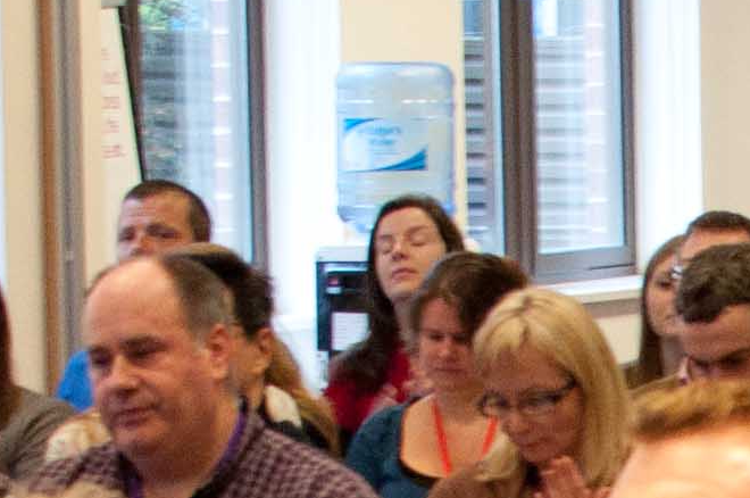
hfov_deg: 6.0
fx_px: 7099
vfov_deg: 4.0
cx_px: 1210
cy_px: 1079
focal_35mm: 341
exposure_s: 1/30
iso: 640
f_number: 4.5
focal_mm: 35
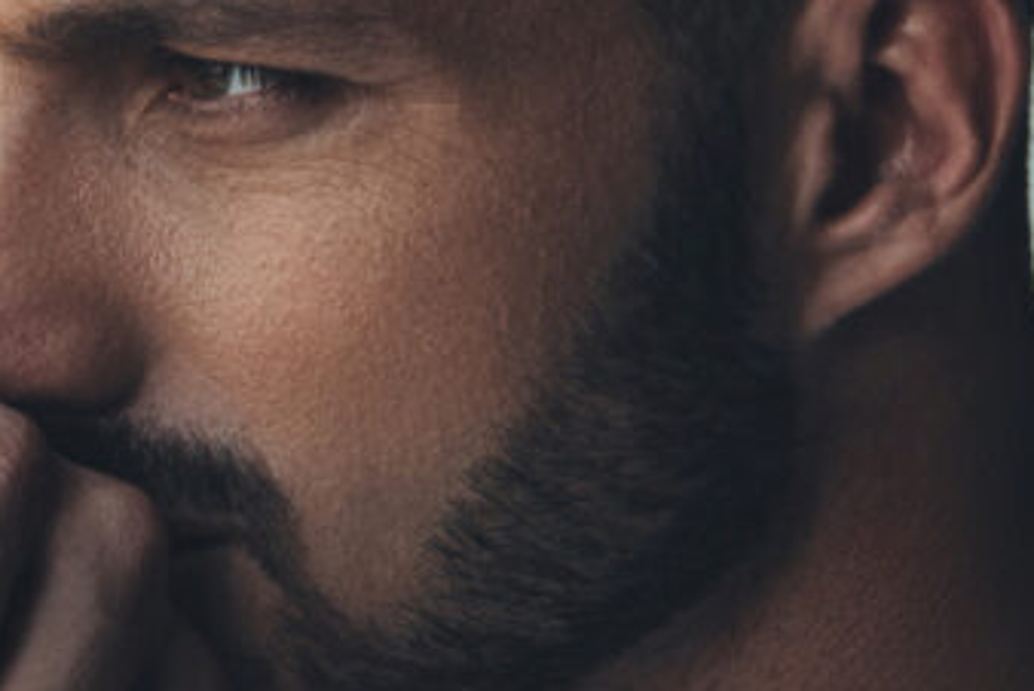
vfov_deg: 5.5
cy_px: 479
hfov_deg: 8.1
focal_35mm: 250
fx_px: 7187
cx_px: -419
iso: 160
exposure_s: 1/200
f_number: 3.5
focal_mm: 55
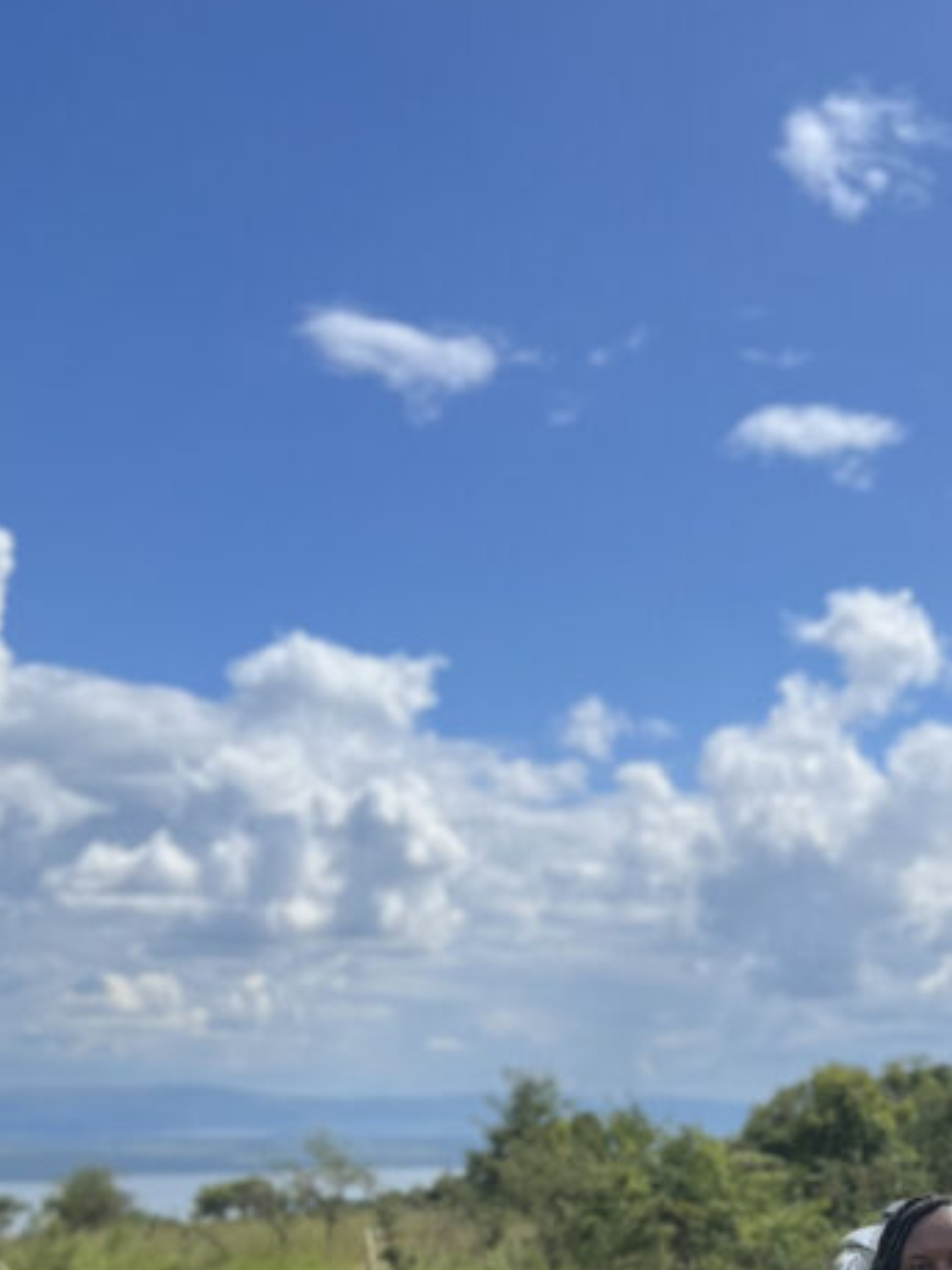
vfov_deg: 30.2
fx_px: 2128
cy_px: 1361
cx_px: 996
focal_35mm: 58
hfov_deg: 23.9
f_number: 1.5
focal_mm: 5.7
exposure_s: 1/6579
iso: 50
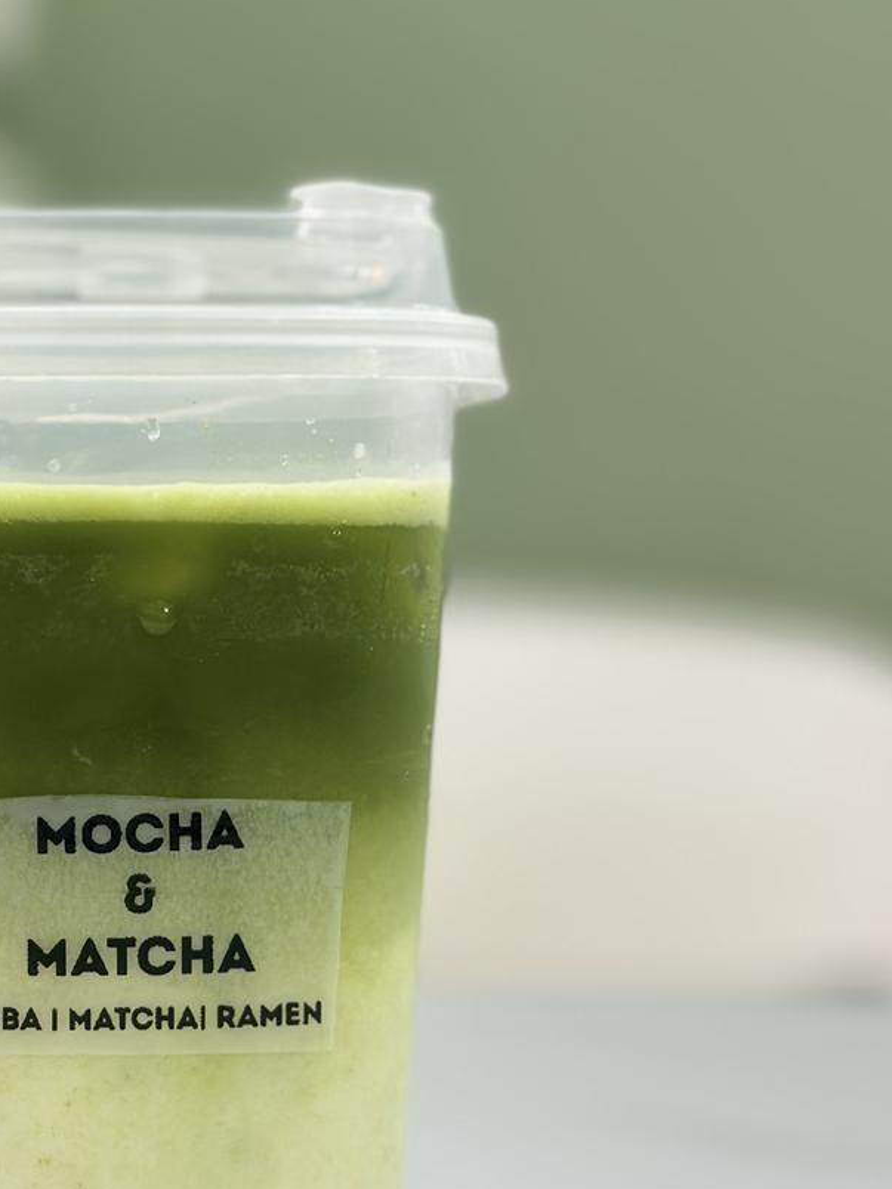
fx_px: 2955
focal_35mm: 86
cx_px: 201
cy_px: 534
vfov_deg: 22.7
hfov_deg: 17.1
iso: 125
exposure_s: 1/50
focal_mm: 6.86
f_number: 1.78
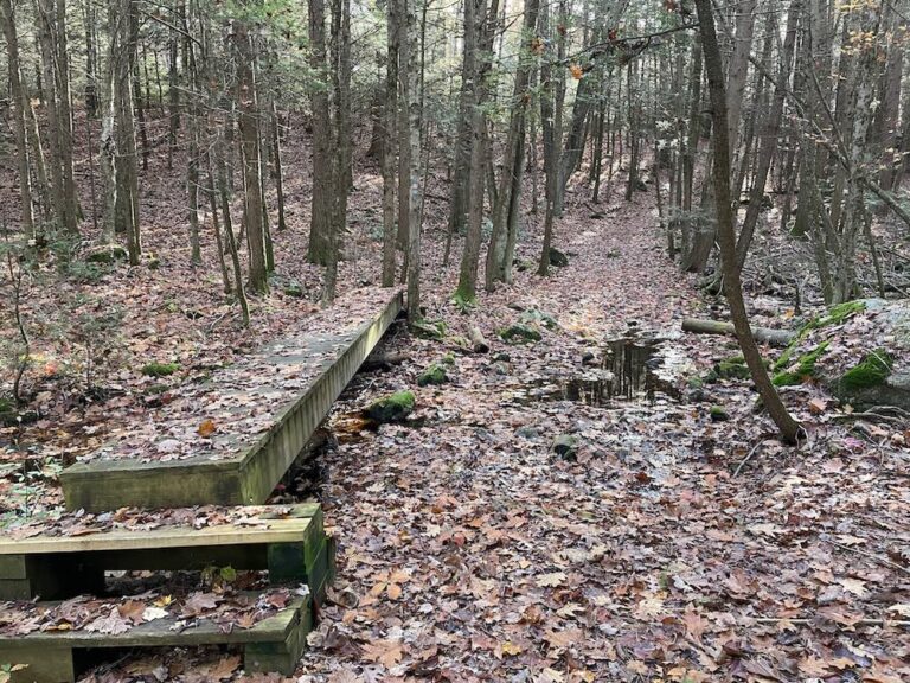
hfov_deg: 67.3
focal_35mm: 26
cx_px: 455
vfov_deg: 53.1
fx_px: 683
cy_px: 342
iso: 125
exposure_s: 1/83
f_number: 1.6
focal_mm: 4.2
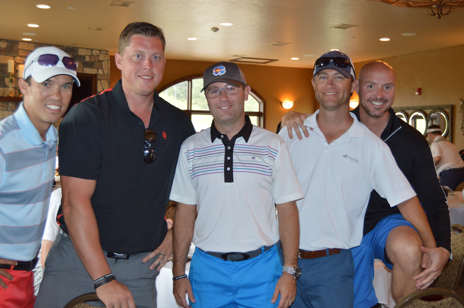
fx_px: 579
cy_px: 154
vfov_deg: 29.8
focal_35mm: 45
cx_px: 232
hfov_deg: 43.6
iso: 800
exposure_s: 1/60
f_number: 4.2
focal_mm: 30
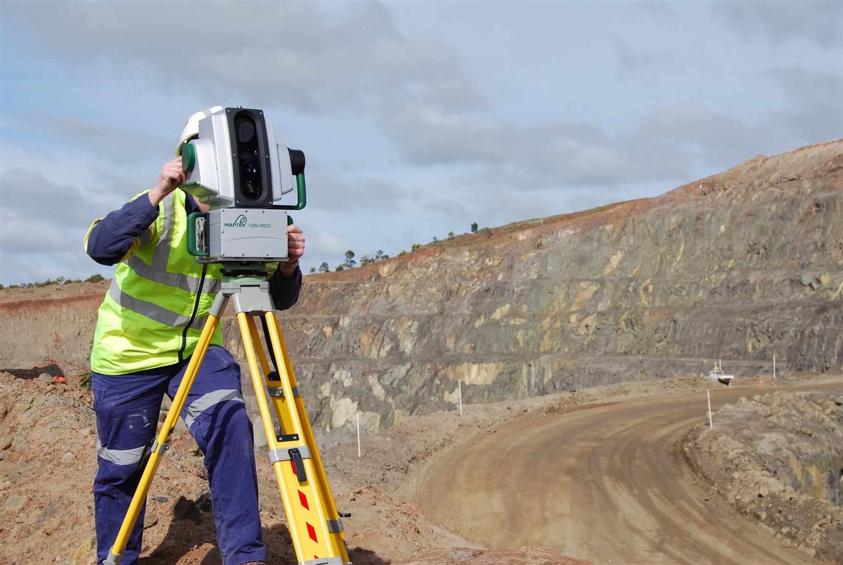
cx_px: 422
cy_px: 282
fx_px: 1336
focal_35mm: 57
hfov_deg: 35.0
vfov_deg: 23.8
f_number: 9
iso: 100
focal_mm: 38
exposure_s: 1/320
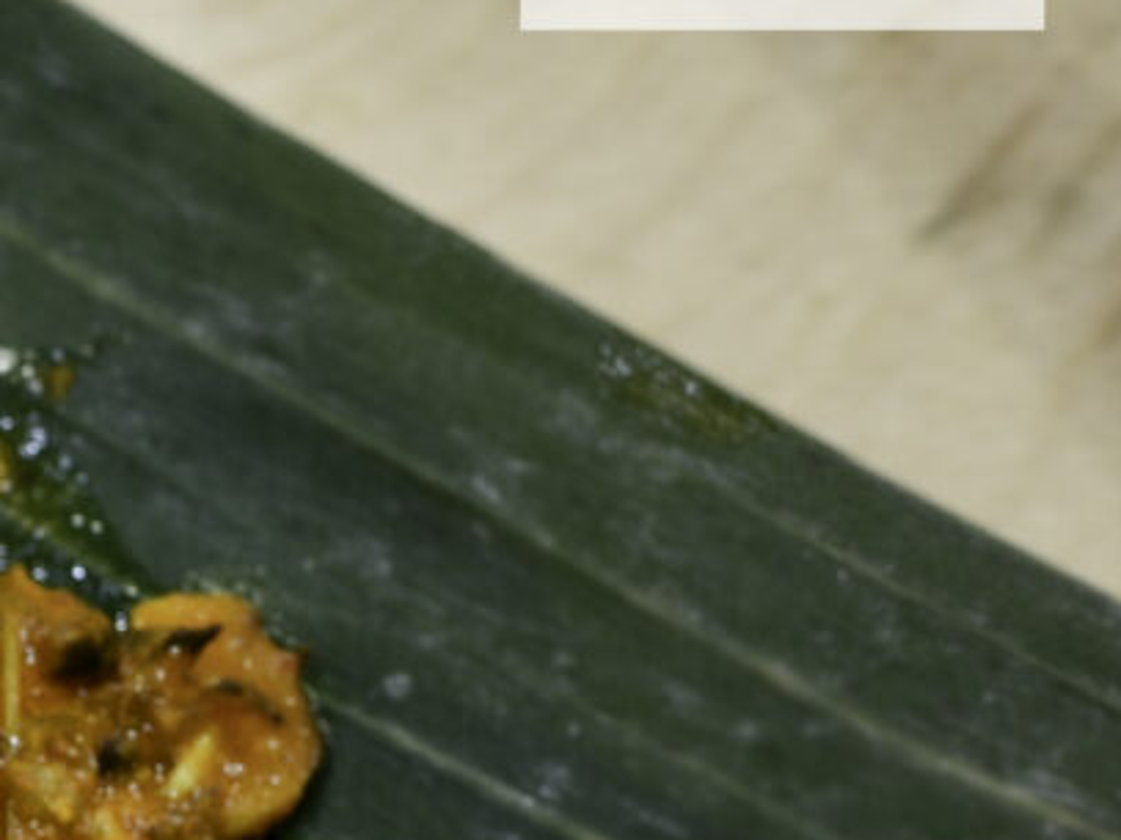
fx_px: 7835
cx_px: -1542
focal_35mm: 242
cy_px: 1345
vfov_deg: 6.1
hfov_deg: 7.6
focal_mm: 50
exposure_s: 1/4
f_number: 8
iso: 250
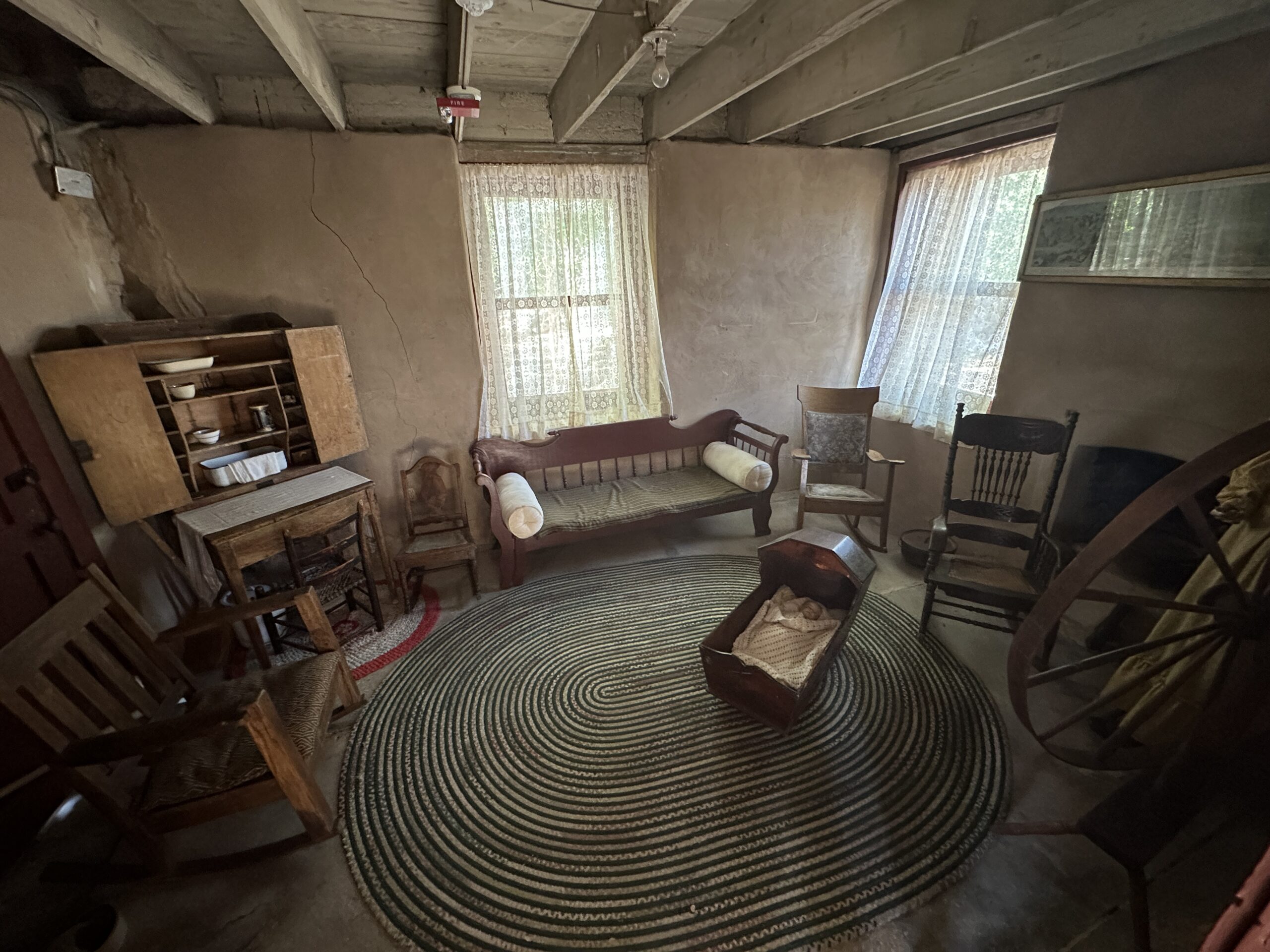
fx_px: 514
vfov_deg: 85.7
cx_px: 635
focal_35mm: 14
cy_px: 476
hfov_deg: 102.1
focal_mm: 2.22
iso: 640
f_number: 2.2
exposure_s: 1/60
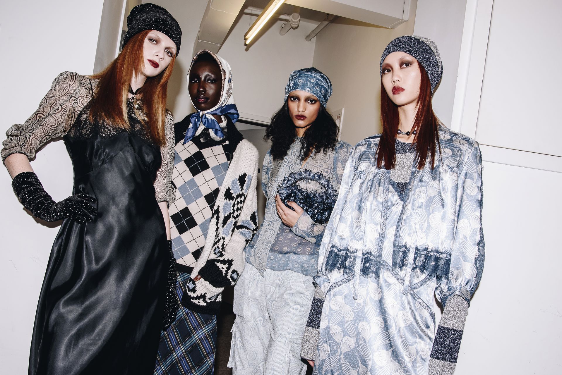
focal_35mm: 24
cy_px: 188
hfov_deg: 73.7
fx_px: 375
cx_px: 281
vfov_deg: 53.2
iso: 500
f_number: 11
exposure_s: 1/160
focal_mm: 24
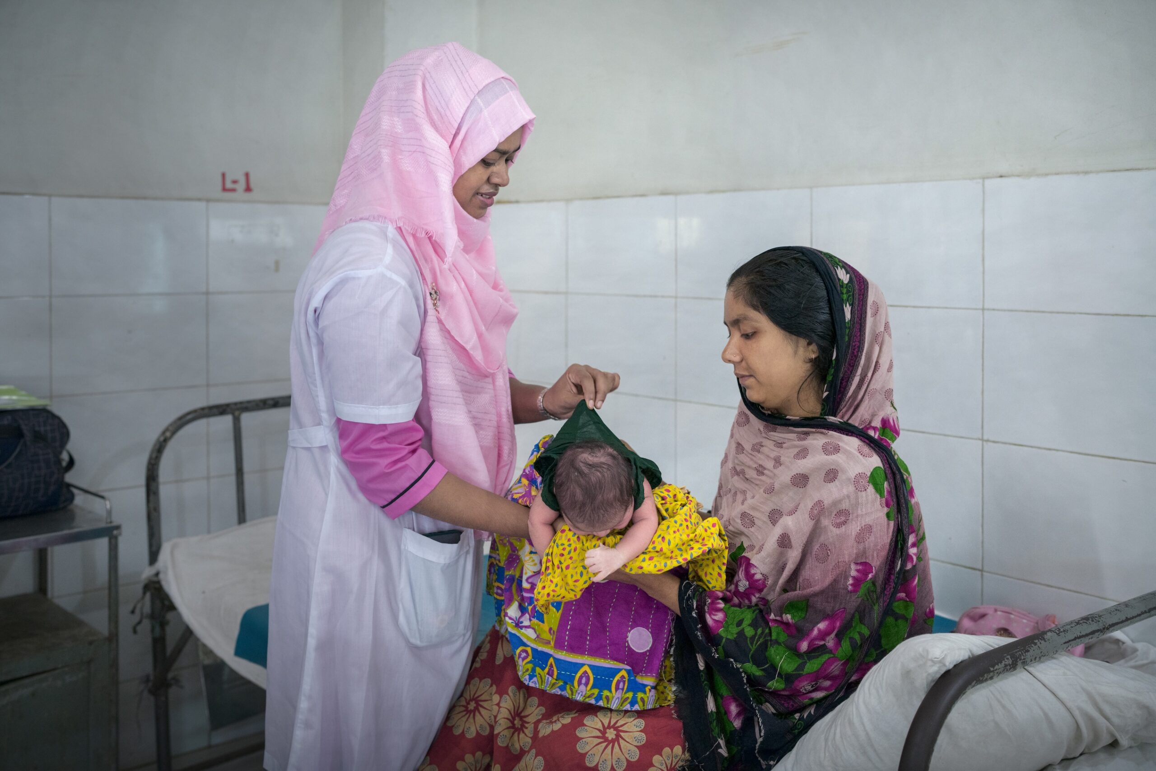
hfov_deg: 54.4
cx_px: 578
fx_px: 1124
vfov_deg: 37.9
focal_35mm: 35
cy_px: 386
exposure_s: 1/160
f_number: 3.2
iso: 2000
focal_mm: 35
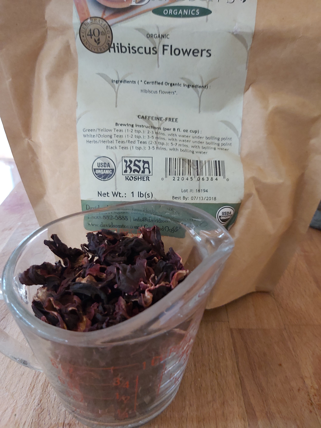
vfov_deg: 67.3
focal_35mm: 26
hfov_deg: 53.1
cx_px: 160
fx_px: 321
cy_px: 214
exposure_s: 1/24
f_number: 1.7
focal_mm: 3.92
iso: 800
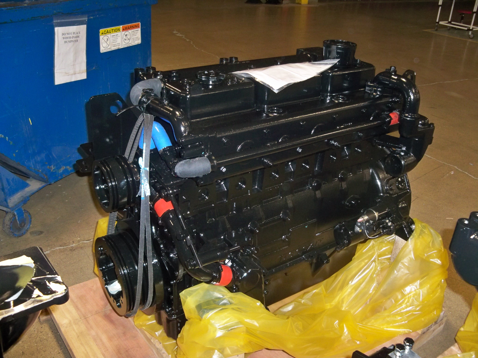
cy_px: 179
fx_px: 483
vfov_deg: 40.7
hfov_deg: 52.6
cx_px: 239
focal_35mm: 35
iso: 200
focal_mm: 6.2
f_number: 3.5
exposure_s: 1/30
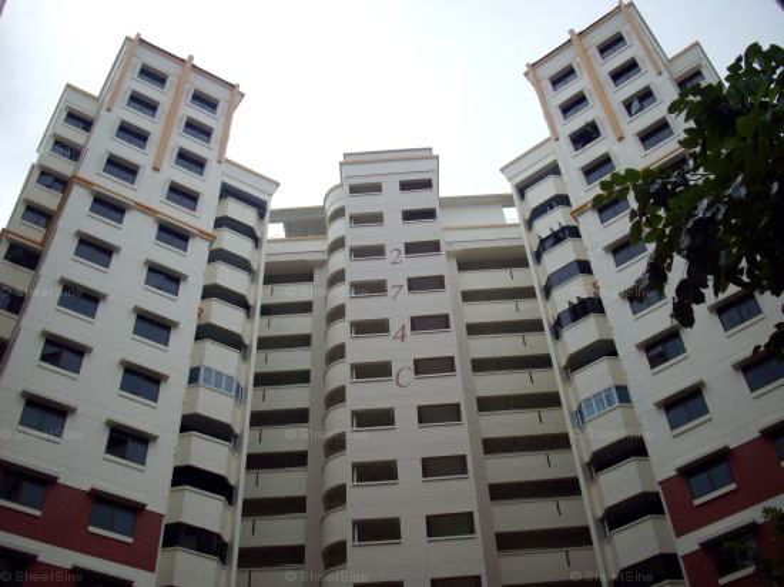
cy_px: 294
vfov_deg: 38.6
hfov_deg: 50.2
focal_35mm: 37
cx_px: 392
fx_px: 838
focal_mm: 6.2
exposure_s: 1/800
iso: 80
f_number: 5.6
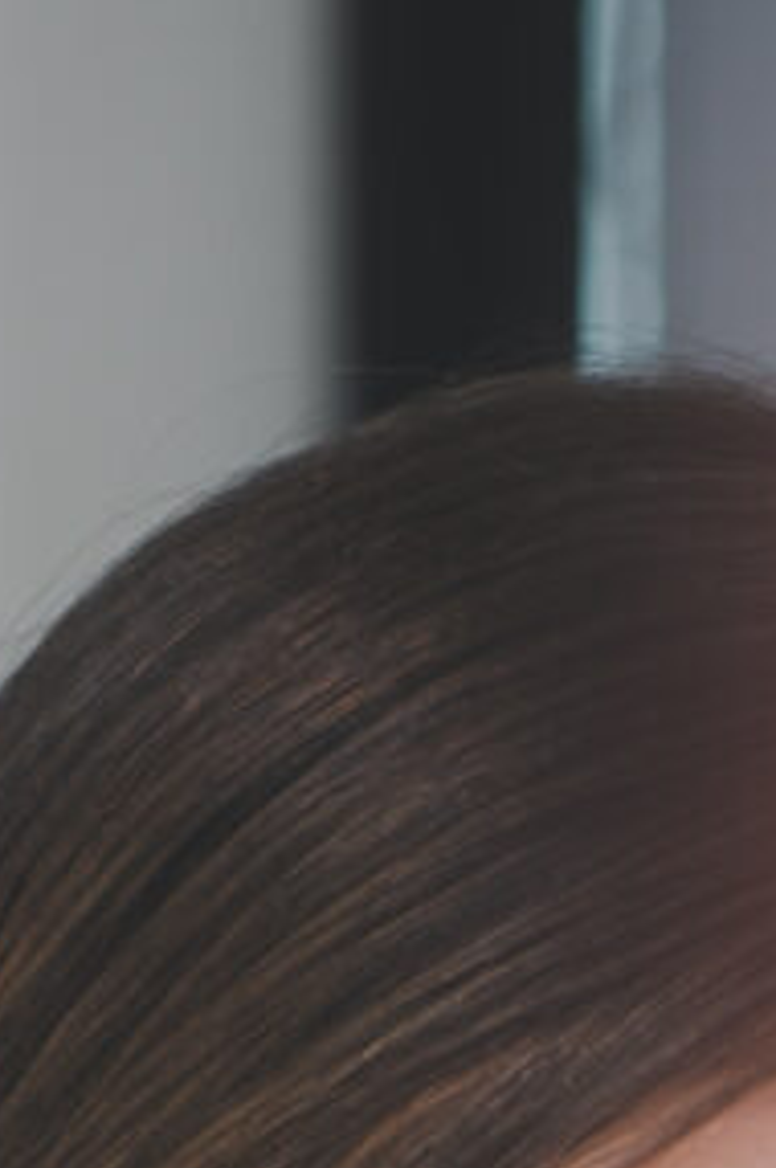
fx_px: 12316
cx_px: 1158
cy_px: 3422
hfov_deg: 3.6
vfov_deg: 5.2
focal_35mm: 380
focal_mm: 35
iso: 200
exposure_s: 1/140
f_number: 2.8
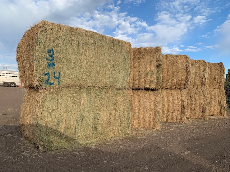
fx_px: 173
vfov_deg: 53.1
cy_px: 86
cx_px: 115
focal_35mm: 26
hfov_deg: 67.3
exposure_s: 1/1368
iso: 25
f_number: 1.8
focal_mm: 4.25
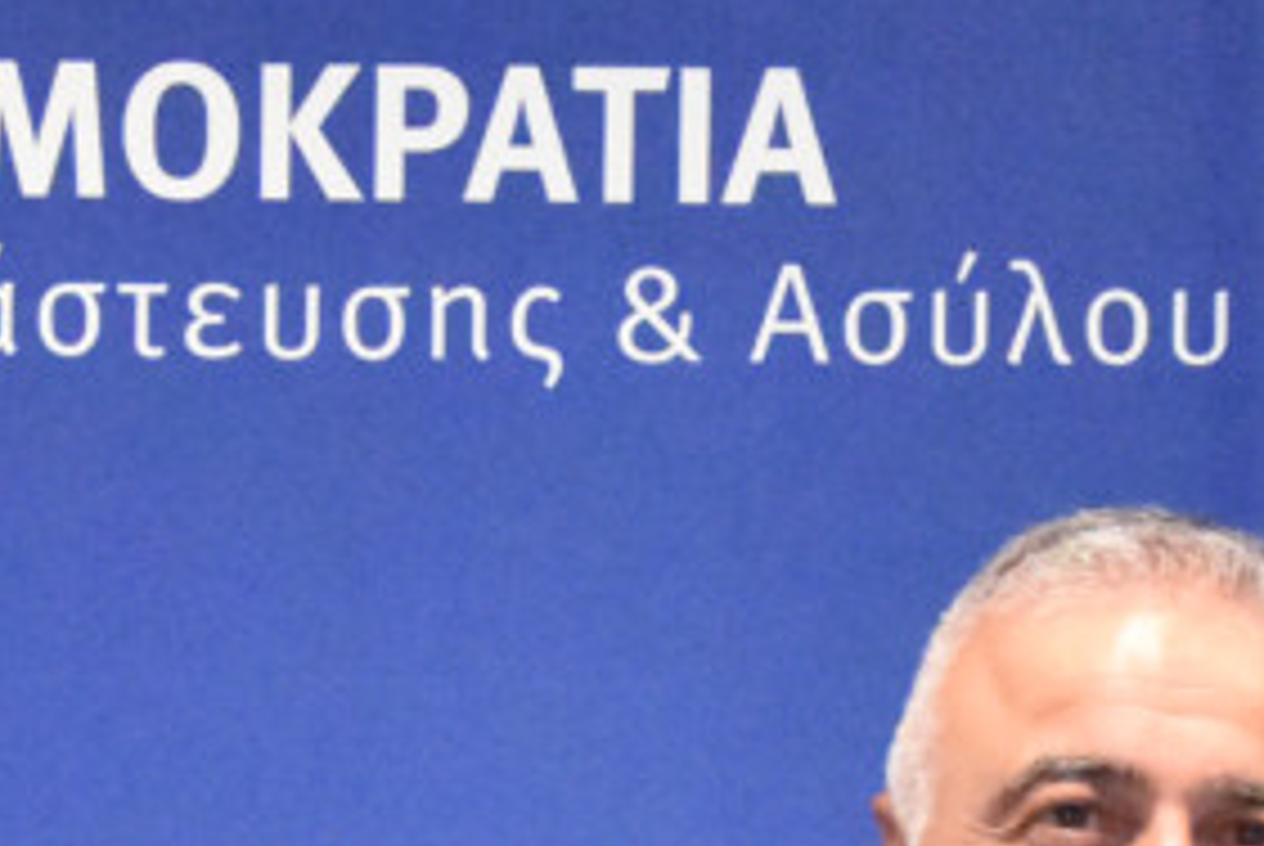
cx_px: 963
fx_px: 8541
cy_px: 1318
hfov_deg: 8.5
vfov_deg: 5.6
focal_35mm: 243
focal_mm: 38
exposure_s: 1/320
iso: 22800
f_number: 4.5
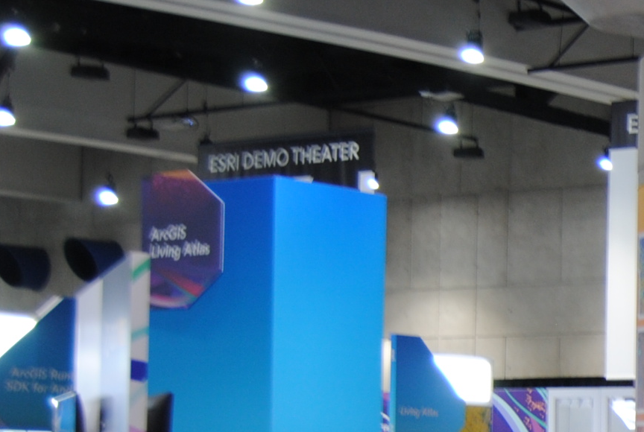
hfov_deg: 16.1
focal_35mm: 116
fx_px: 2074
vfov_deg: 11.7
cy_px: 511
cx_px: 970
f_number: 3.8
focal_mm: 23
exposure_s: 1/5
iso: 200
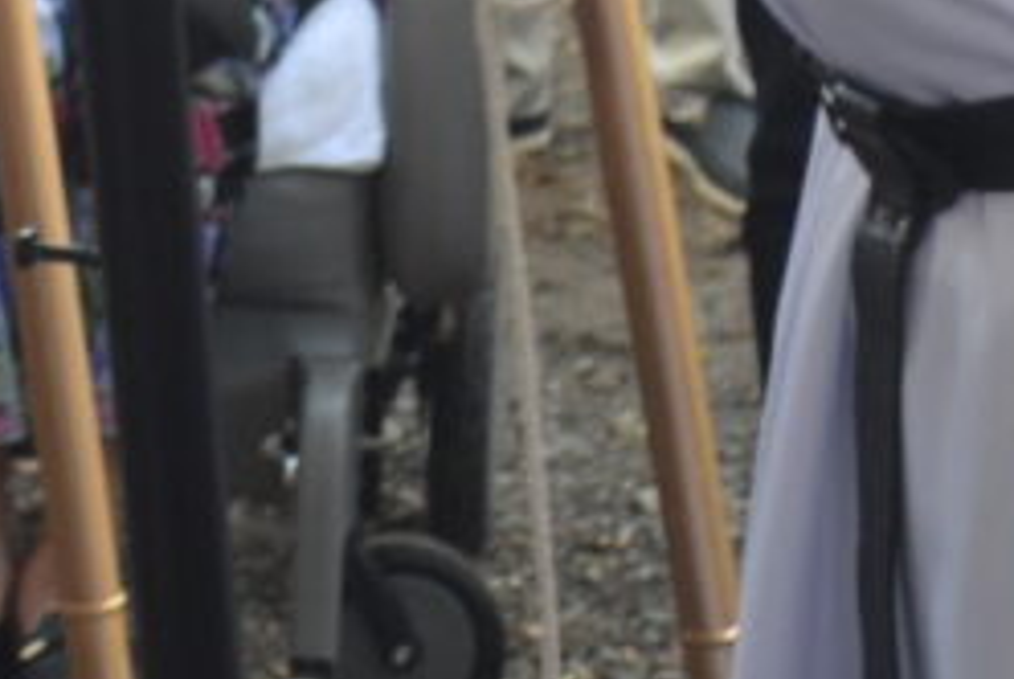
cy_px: -597
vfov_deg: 7.9
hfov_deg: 12.2
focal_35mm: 167
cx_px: 102
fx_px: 4709
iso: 400
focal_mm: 18
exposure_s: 1/100
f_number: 5
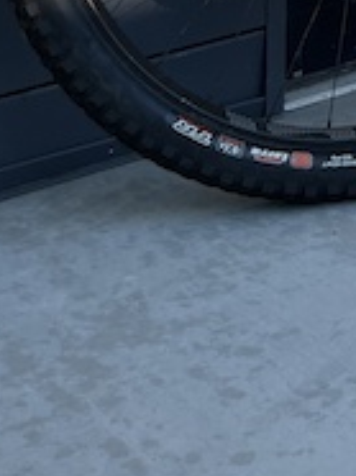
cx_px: 709
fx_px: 1539
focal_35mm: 112
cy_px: -361
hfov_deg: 11.8
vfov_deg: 15.3
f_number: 1.5
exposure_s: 1/3165
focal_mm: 5.7
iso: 50
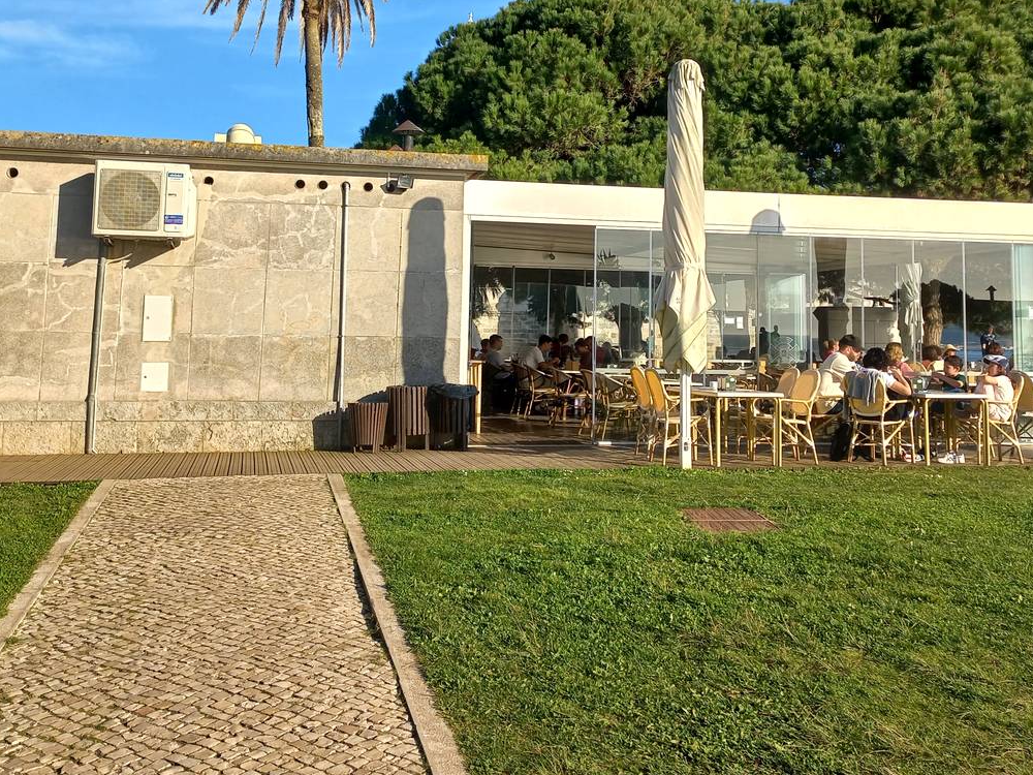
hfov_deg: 46.8
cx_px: 526
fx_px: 1194
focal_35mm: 40
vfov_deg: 35.4
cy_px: 221
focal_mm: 4.6
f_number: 1.8
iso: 25
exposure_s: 1/567
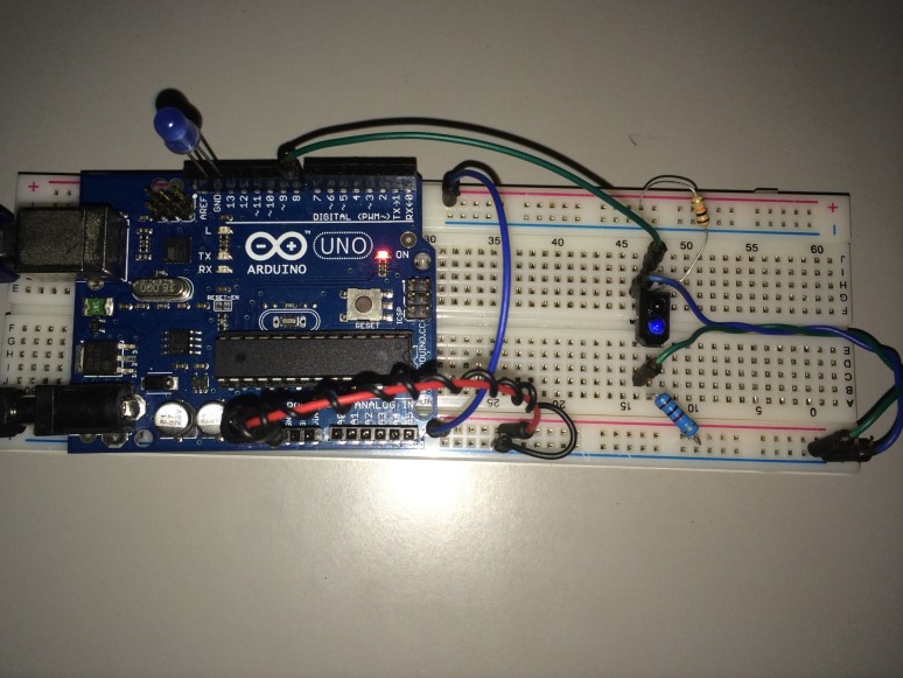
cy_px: 317
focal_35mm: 32
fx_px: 835
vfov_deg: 44.2
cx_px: 433
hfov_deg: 56.8
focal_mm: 4.12
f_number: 2.2
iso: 32
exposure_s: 1/188
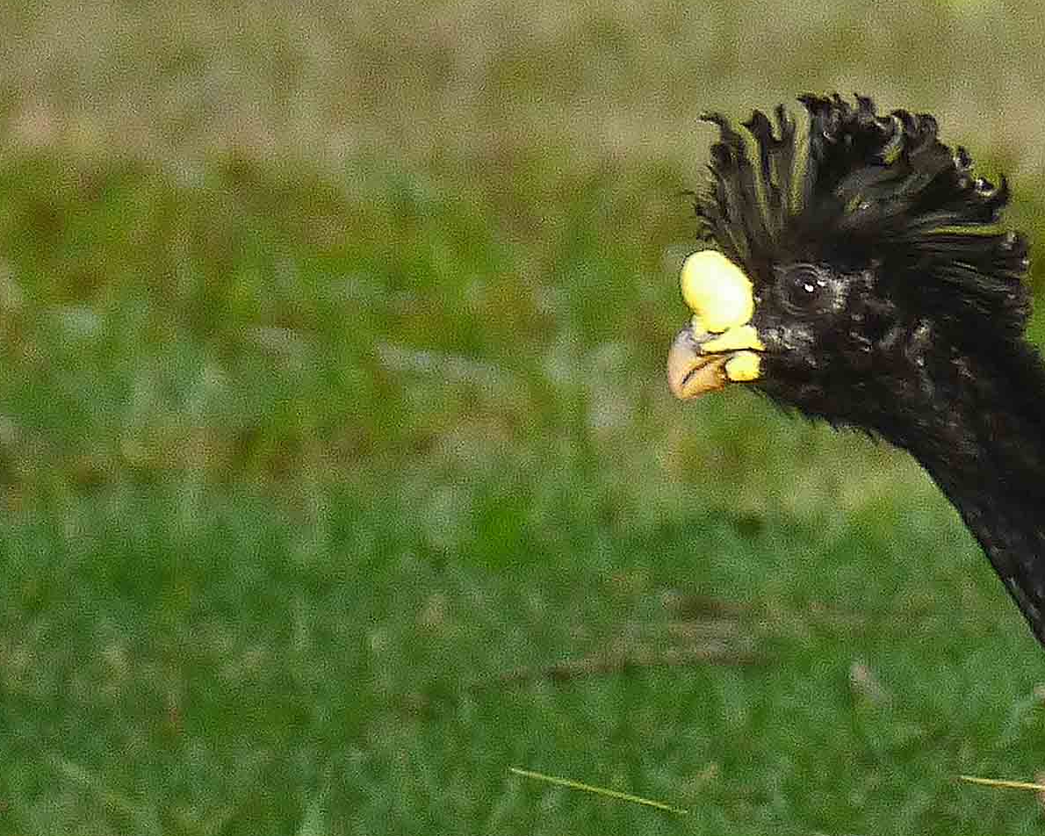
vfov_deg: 1.0
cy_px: 831
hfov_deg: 1.3
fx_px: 46608
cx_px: 1560
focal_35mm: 1507
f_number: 5.6
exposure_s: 1/250
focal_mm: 200
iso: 800
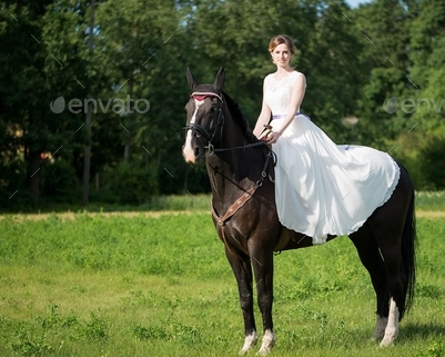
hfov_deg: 13.3
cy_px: 158
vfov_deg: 10.7
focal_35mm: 145
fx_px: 1910
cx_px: 263
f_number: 2.8
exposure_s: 1/1250
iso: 100
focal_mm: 105
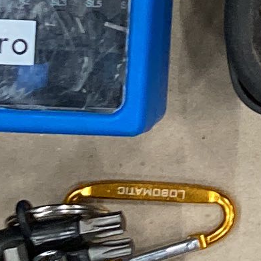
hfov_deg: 6.6
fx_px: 2175
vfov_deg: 6.7
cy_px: -201
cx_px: 563
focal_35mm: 255
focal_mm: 3.99
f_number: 1.8
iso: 80
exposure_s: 1/79
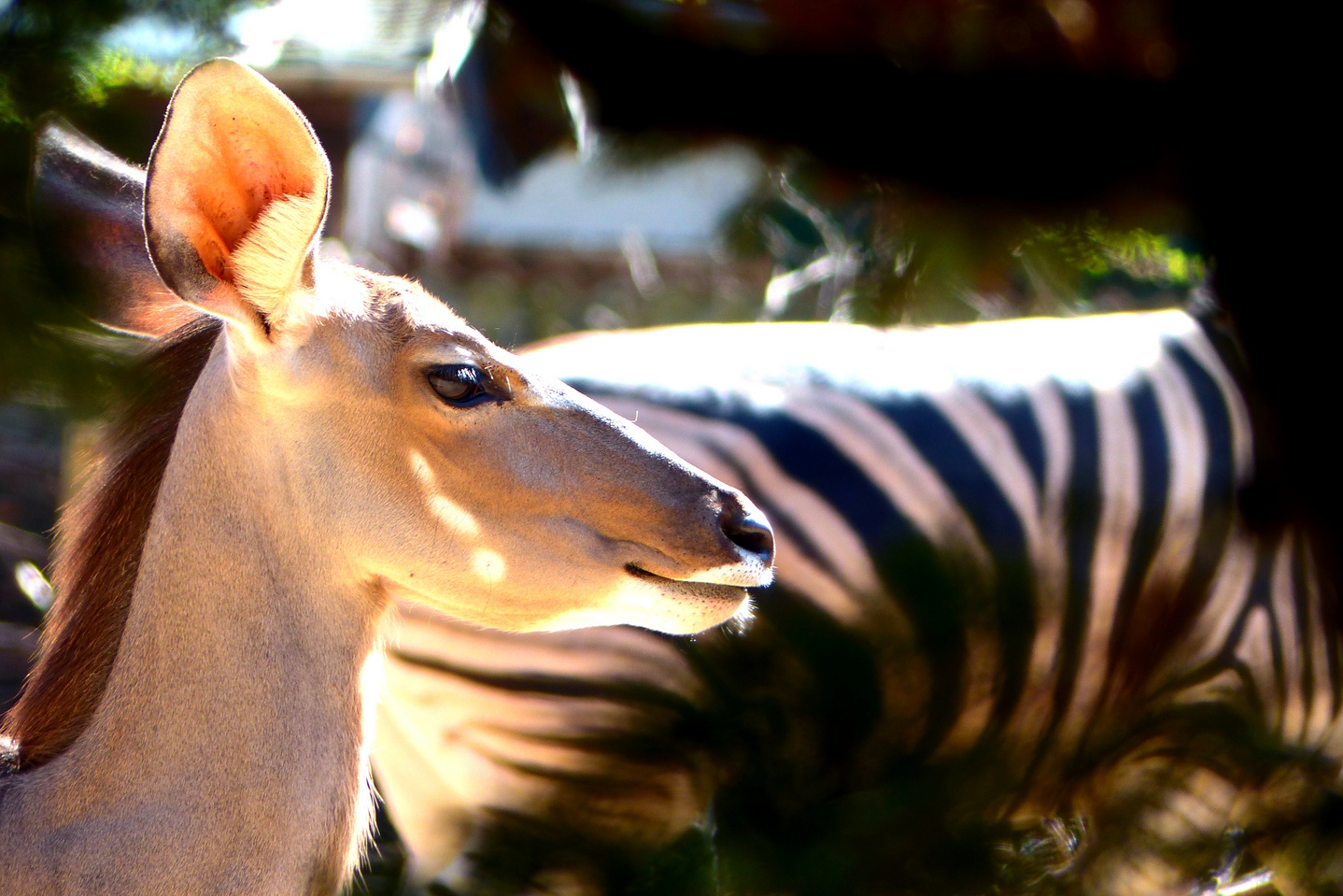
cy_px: 437
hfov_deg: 3.3
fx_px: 23317
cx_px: 672
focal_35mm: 625
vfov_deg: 2.2
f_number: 3.5
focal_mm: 108
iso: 100
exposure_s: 1/160
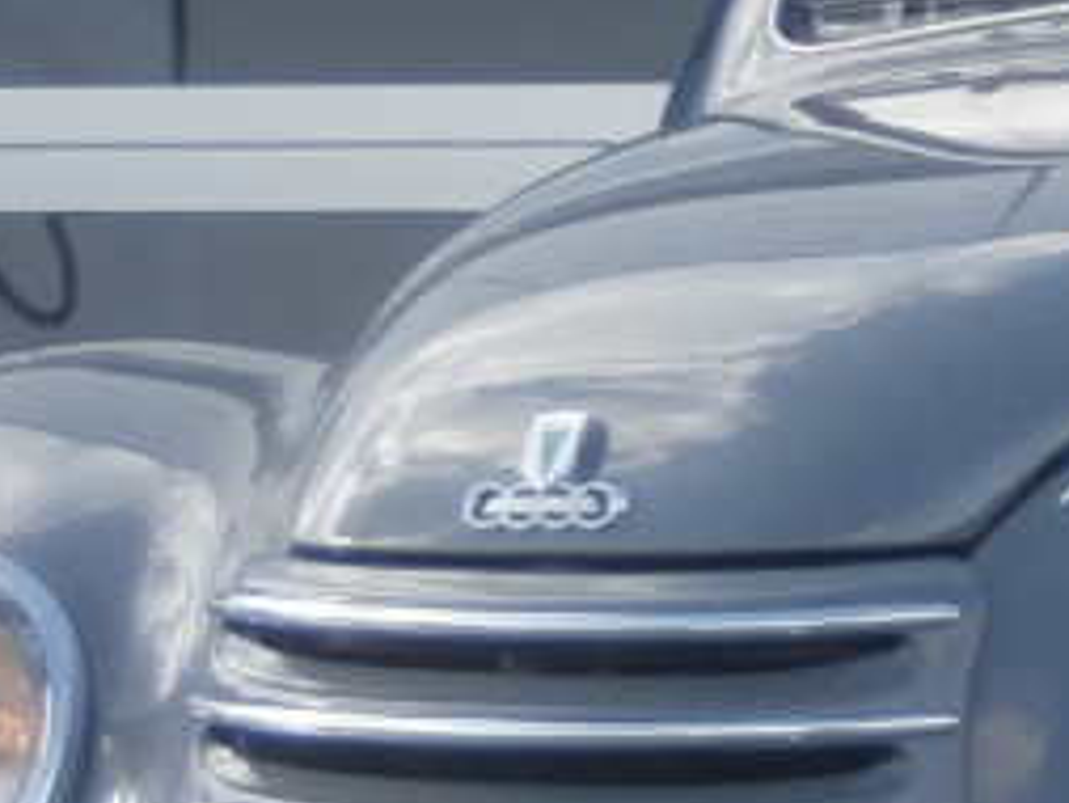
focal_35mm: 557
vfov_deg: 2.7
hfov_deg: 3.5
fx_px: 17209
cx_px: 1804
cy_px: 533
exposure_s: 1/125
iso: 100
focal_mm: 19.54
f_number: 5.4
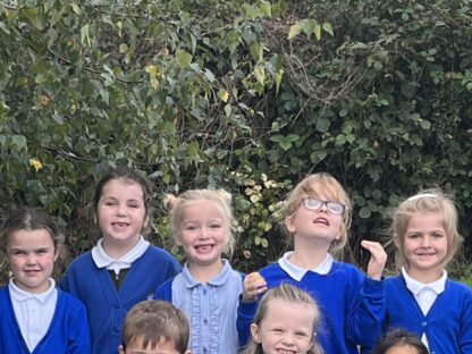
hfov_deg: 16.4
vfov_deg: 12.1
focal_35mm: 120
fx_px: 1636
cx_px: 254
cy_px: 427
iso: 50
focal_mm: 5.1
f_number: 1.6
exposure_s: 1/317
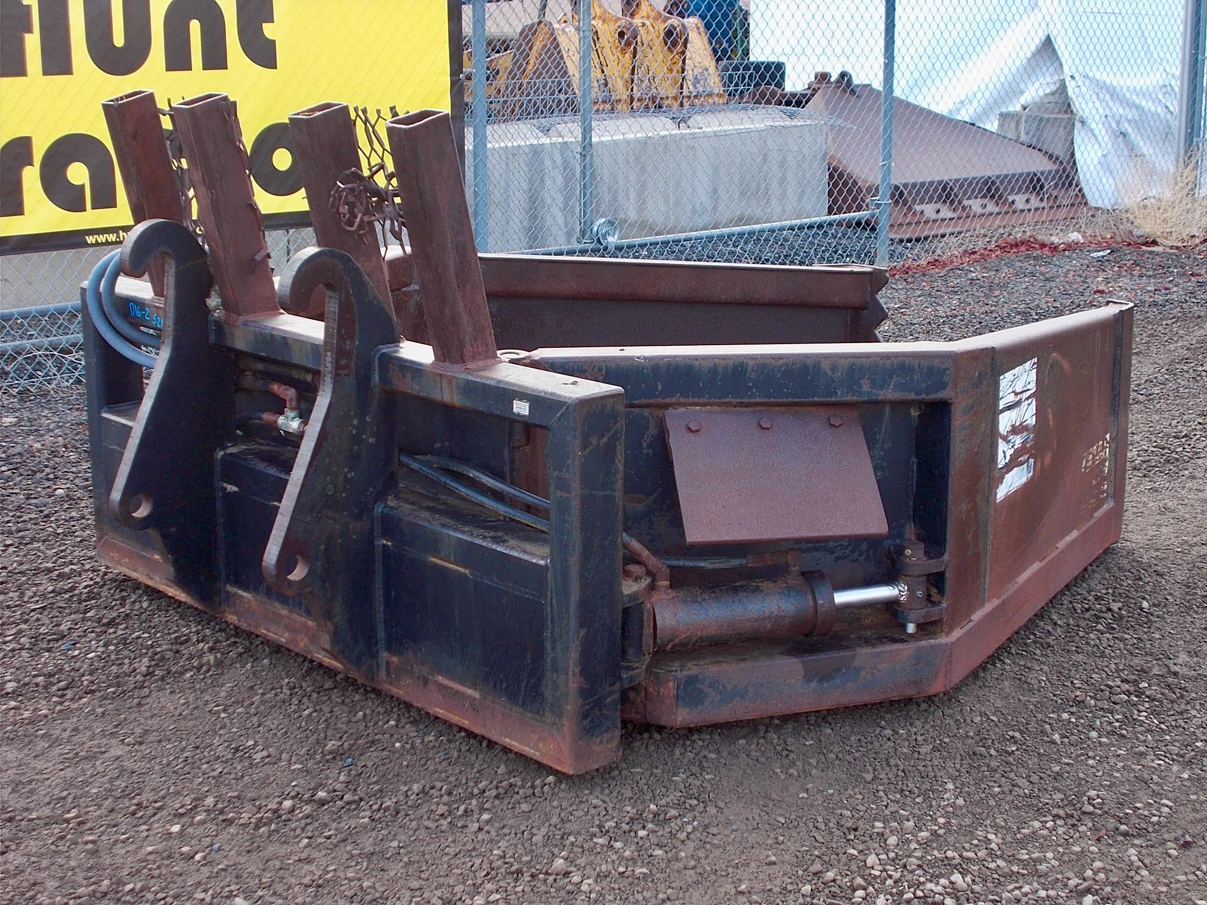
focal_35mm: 50
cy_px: 452
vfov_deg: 29.1
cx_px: 604
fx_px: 1743
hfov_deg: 38.2
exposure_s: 1/50
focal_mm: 9
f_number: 4.5
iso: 80
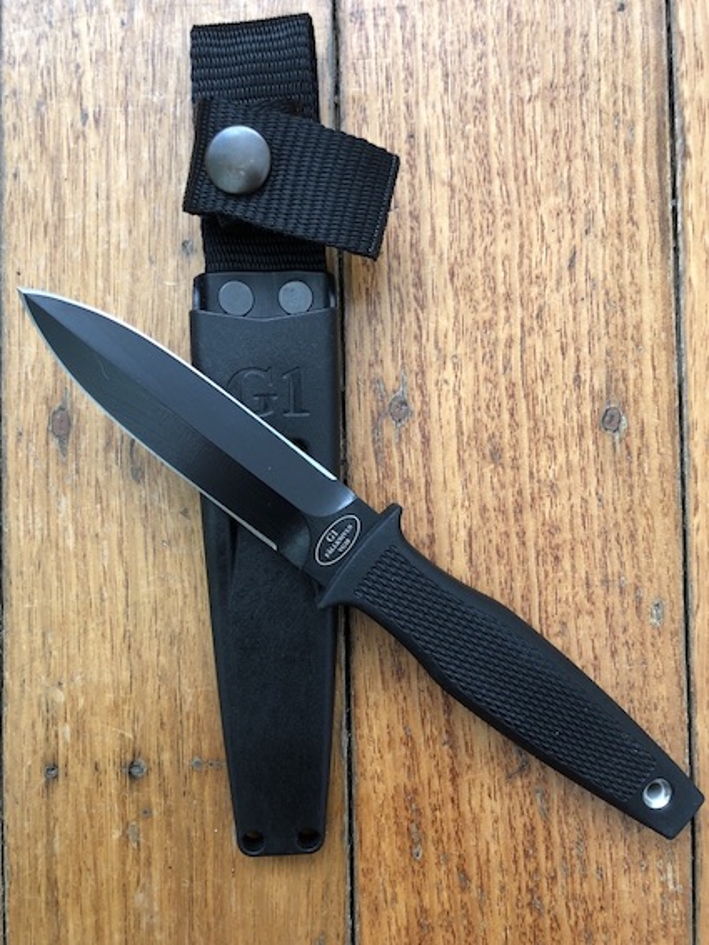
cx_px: 354
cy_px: 472
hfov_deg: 49.7
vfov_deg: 63.5
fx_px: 765
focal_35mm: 28
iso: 40
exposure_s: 1/24
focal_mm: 3.99
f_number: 1.8
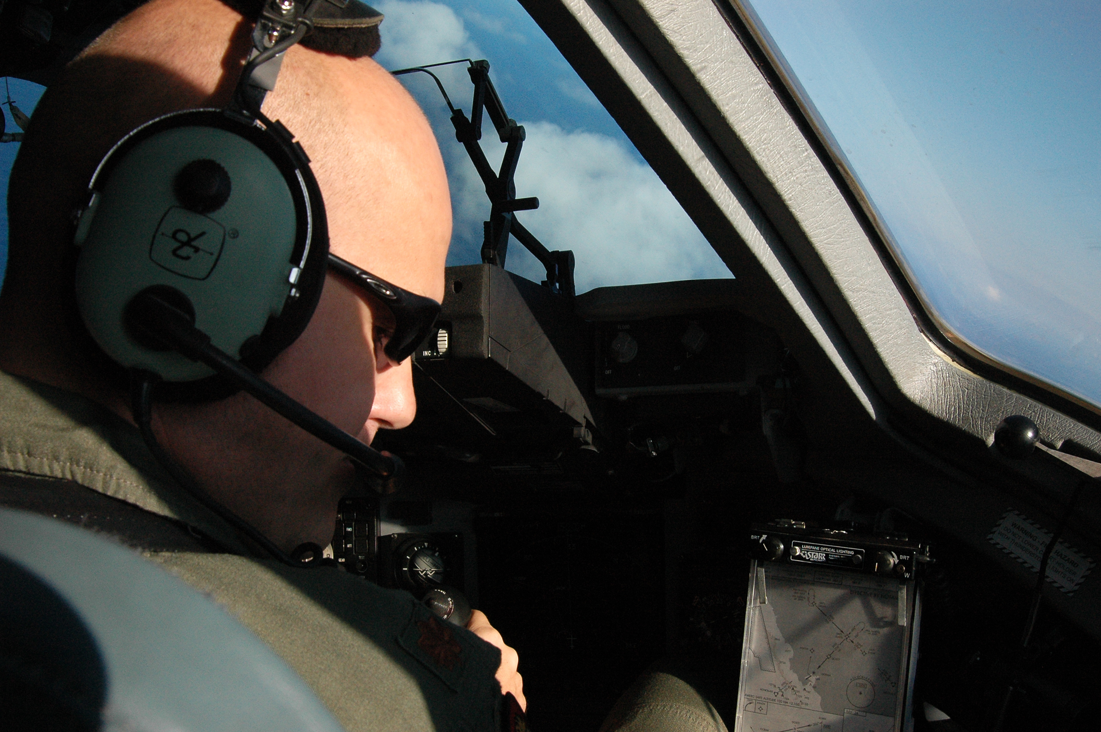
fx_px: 1100
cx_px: 550
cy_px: 366
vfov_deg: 36.8
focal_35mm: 36
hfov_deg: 53.2
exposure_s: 1/640
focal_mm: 24
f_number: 13
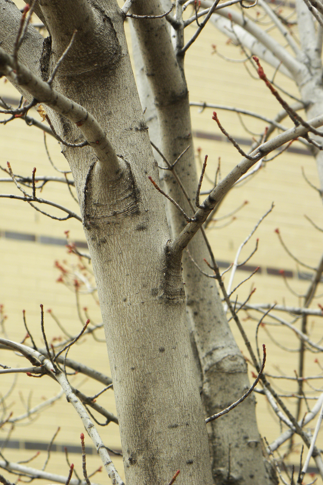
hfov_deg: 11.2
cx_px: 146
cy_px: 242
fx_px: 1642
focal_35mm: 122
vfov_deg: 16.8
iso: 65
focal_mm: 20.8
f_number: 4
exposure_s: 1/76.2
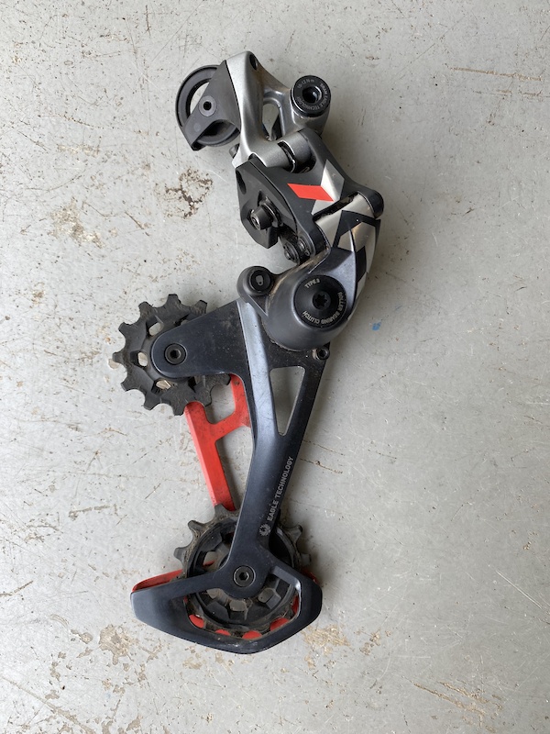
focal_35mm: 26
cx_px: 275
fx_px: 551
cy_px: 367
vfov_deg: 67.3
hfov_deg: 53.1
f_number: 1.8
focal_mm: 4.25
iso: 32
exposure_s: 1/236
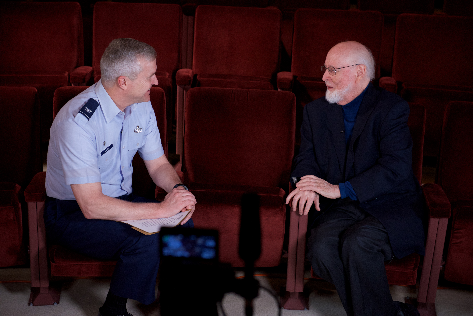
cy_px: 158
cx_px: 236
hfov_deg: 28.8
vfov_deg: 19.5
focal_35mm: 70
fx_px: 920
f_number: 4
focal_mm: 70
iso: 2500
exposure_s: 1/125
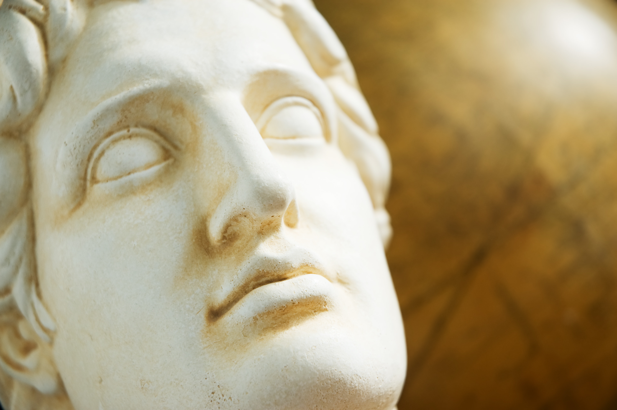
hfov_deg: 19.5
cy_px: 205
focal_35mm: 105
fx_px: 1798
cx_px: 308
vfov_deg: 13.0
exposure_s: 1/125
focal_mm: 70
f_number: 4.5
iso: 200
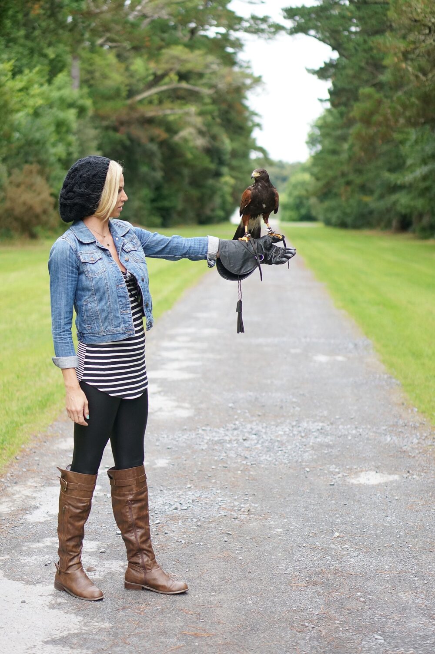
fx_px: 1363
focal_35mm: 75
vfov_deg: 27.0
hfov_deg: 18.1
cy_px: 327
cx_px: 218
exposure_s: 1/2500
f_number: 1.8
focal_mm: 50
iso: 800
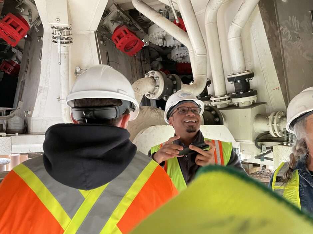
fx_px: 235
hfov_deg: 67.3
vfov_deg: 53.1
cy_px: 117
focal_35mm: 26
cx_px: 156
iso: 400
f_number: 1.6
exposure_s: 1/60
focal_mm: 4.2
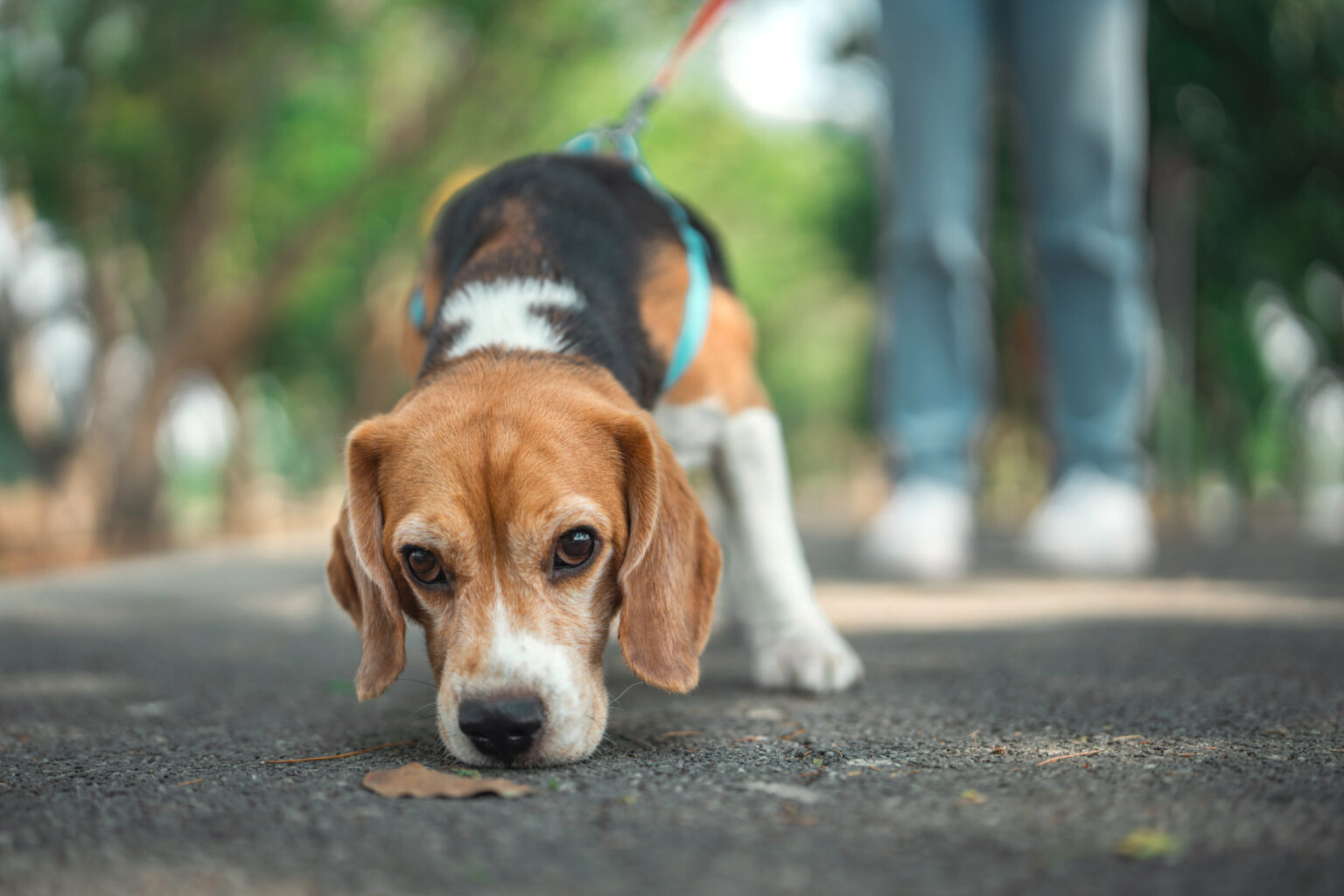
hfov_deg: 39.6
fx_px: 1867
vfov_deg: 27.0
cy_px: 448
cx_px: 672
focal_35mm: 50
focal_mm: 50
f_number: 1.6
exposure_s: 1/2500
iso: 160
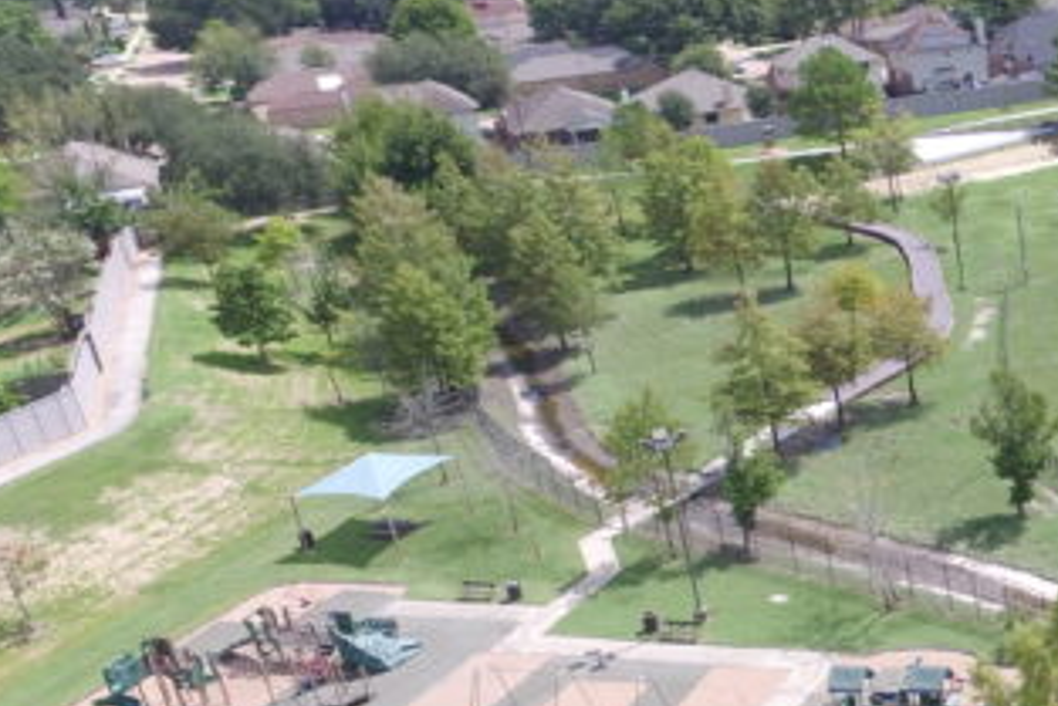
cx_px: 1220
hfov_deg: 33.0
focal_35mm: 51
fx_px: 1499
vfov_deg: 26.2
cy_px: 513
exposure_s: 1/574
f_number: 2.8
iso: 100
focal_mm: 3.61
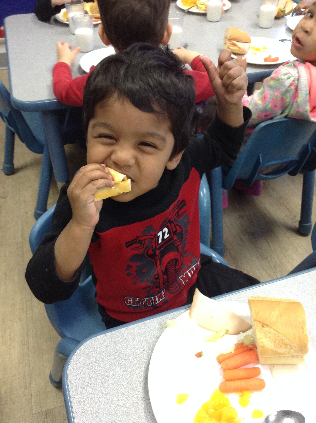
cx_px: 158
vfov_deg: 55.4
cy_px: 212
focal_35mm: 33
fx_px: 403
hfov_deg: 42.8
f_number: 2.4
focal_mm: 3.3
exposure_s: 1/24
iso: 125
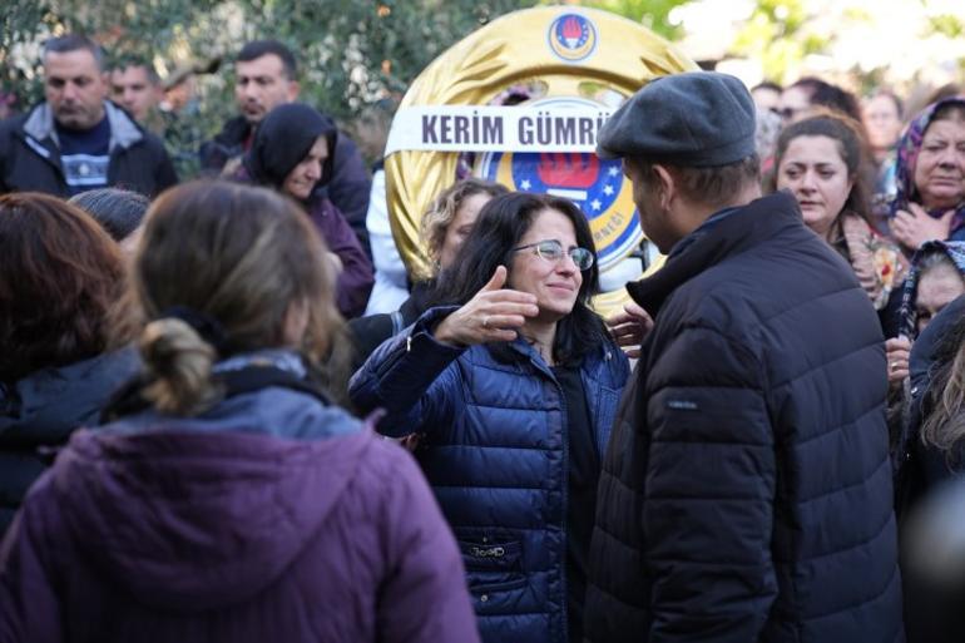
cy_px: 322
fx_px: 1876
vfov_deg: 19.4
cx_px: 482
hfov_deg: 28.8
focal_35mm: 70
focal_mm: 70
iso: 800
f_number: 2.8
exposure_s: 1/1250
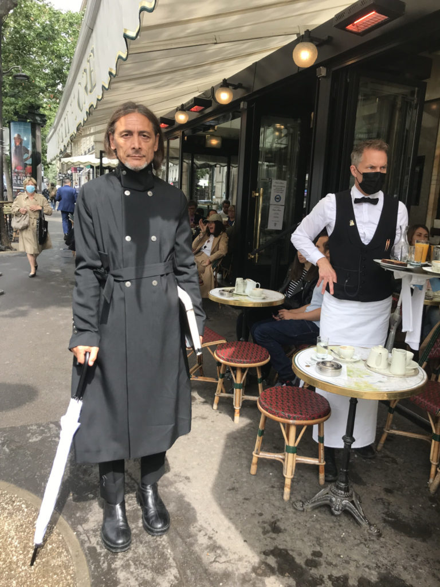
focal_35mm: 28
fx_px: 475
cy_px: 294
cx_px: 220
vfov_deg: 63.4
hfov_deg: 49.7
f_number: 1.8
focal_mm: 3.99
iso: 20
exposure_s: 1/469
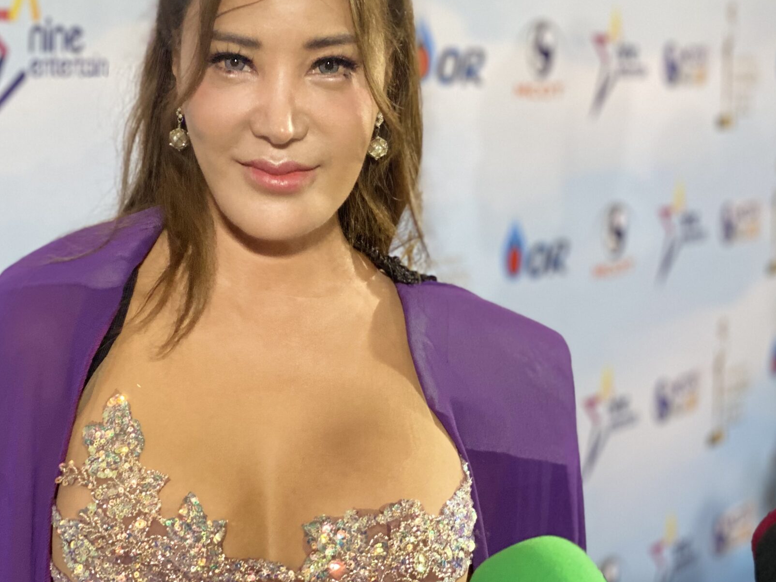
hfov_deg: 23.3
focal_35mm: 83
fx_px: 1861
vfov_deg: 17.7
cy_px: 140
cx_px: 170
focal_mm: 6
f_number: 2
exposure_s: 1/100
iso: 200
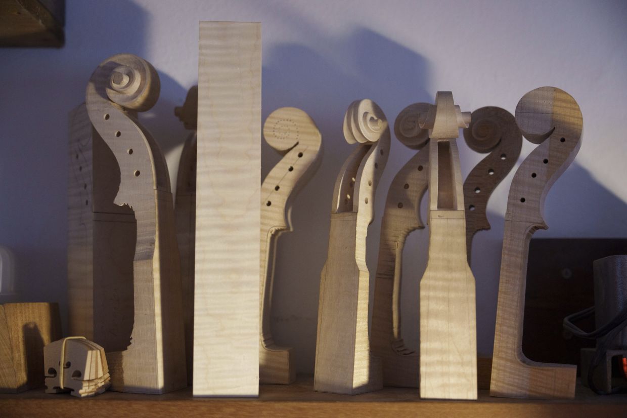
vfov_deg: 28.1
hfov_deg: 41.1
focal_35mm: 48
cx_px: 314
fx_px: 836
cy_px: 209
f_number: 2.8
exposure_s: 1/125
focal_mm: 48
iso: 1000
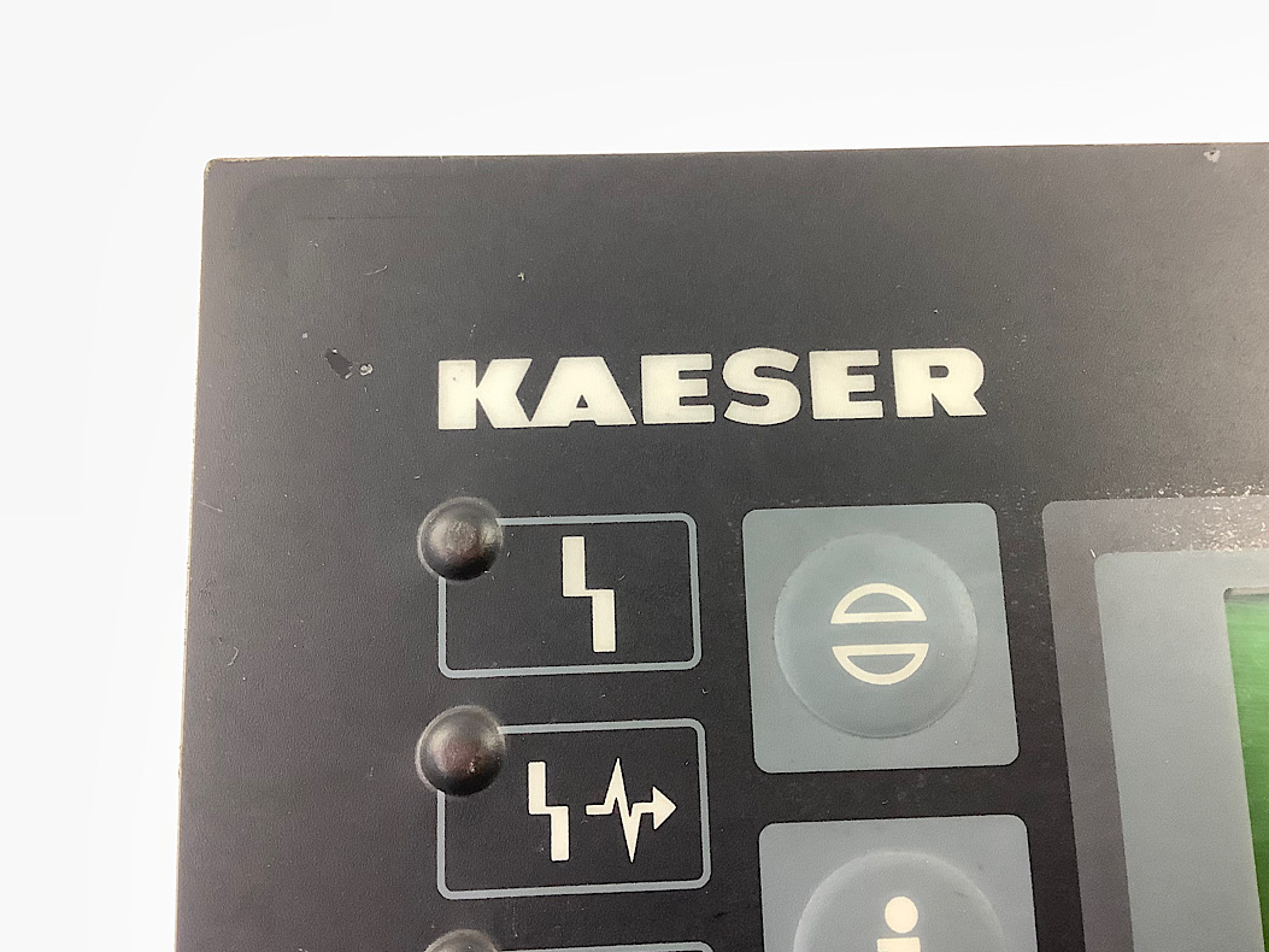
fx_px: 1283
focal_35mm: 35
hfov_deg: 52.6
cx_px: 673
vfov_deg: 40.7
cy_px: 430
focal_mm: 3.3
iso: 200
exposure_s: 1/50
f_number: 2.4
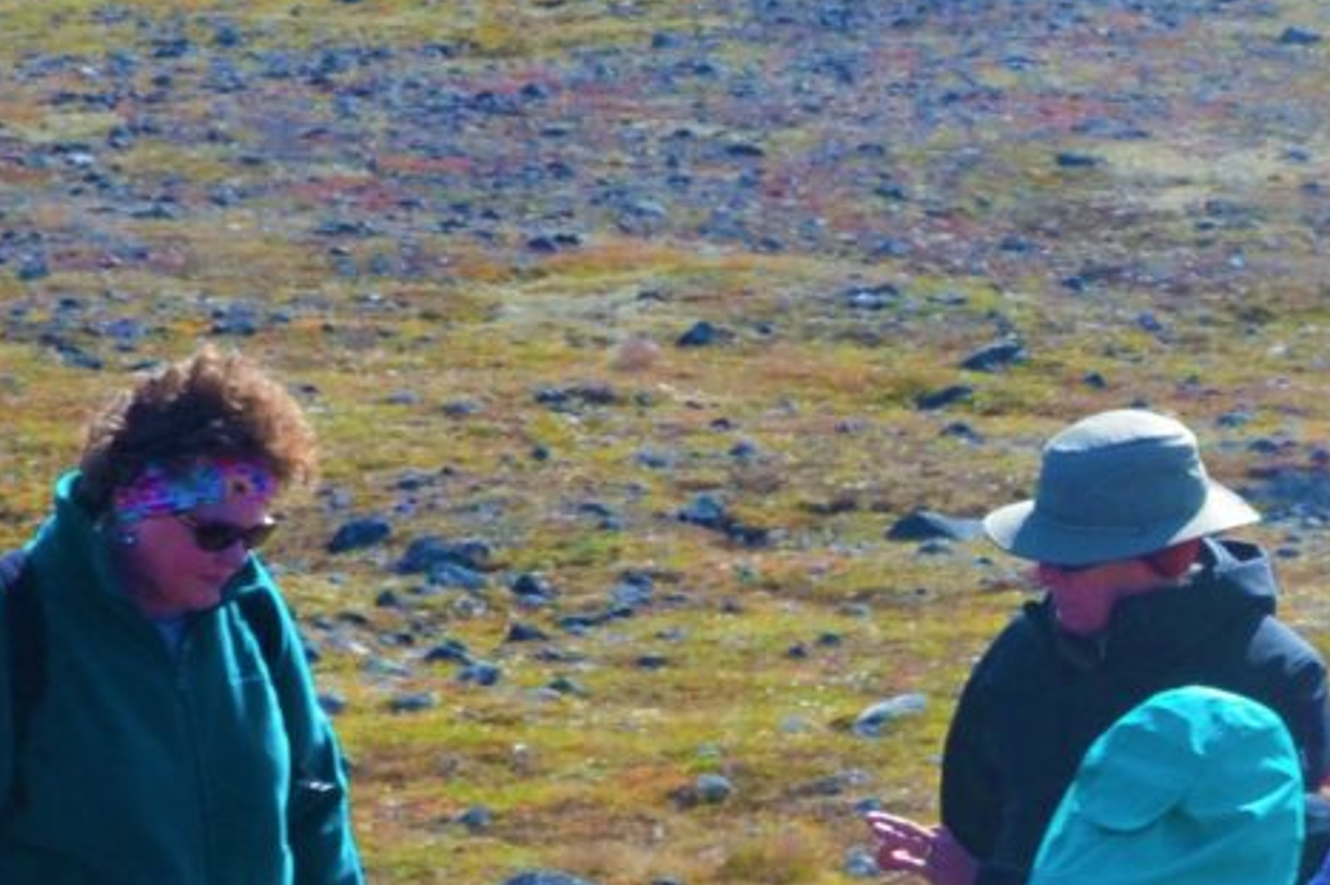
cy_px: 852
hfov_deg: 8.2
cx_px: 1518
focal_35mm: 250
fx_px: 9232
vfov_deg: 5.5
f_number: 10
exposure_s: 1/320
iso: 400
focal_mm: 38
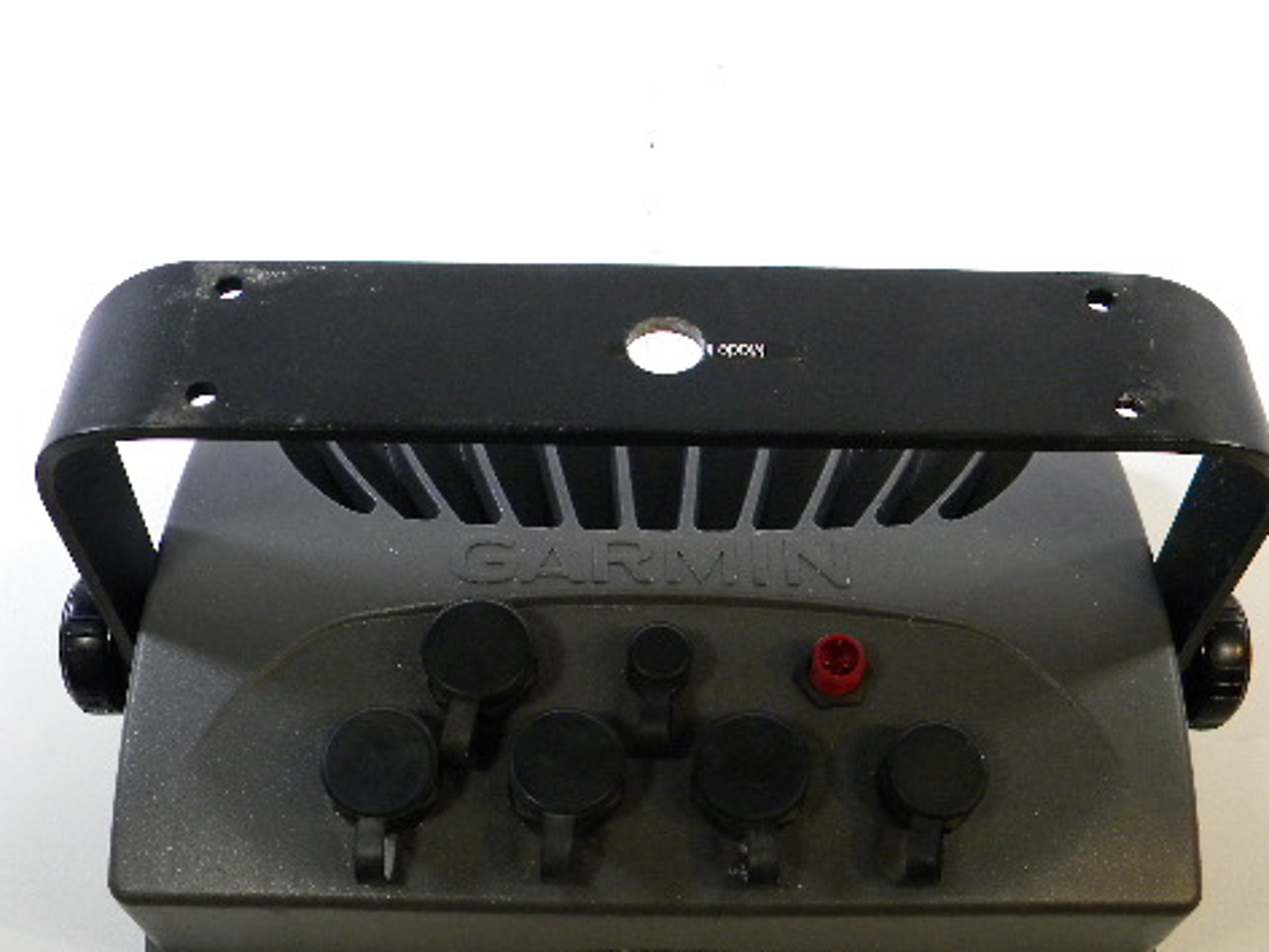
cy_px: 581
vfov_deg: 37.5
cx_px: 664
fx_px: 1393
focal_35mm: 38
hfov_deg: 49.0
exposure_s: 1/164
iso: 400
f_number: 3.5
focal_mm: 5
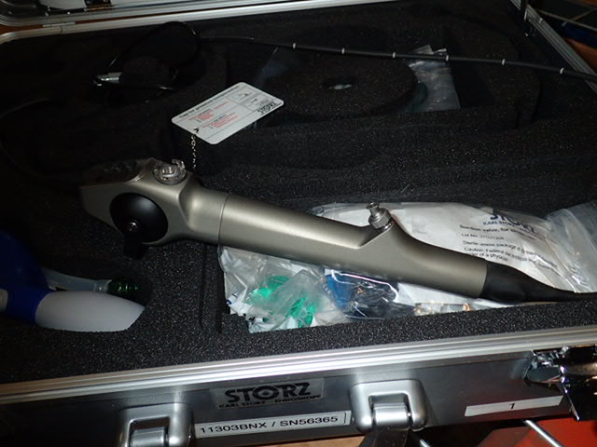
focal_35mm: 30
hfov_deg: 60.0
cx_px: 298
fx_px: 517
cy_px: 224
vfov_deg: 46.8
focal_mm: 5.5
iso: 400
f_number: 6.3
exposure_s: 1/30
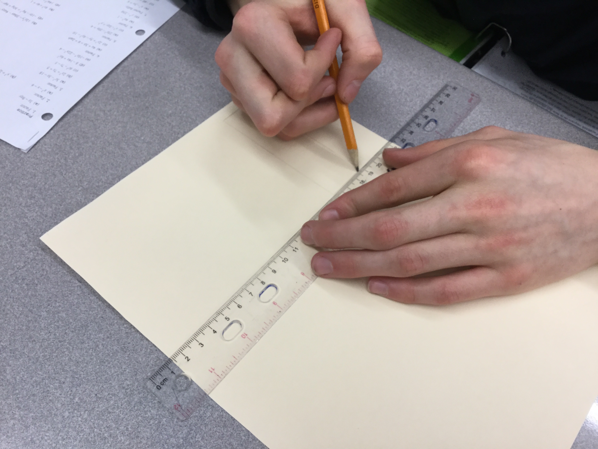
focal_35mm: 31
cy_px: 224
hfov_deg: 58.4
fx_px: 536
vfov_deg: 45.4
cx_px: 299
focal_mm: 3.3
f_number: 2.4
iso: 64
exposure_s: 1/30
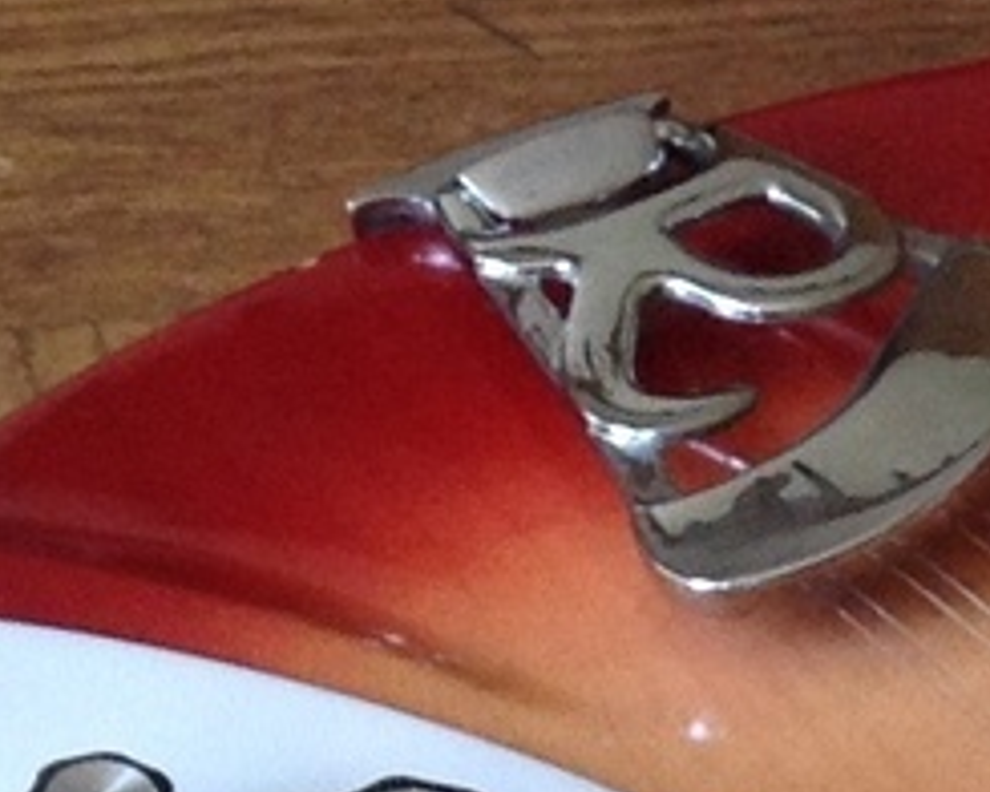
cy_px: 2095
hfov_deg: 8.3
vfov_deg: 6.5
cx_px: 1932
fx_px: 6534
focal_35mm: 223
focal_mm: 4.28
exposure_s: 1/120
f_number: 2.4
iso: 80
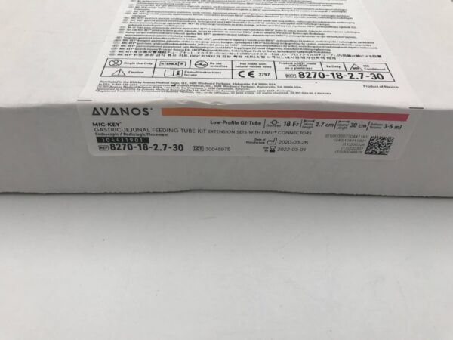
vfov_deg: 49.7
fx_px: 366
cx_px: 226
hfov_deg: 63.4
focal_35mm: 28
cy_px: 170
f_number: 1.8
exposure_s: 1/126
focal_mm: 3.99
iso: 20
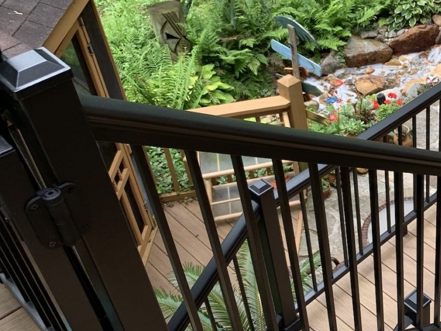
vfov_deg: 26.6
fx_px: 701
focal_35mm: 55
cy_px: 165
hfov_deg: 31.6
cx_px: 464
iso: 25
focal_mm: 4.25
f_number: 1.8
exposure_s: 1/232
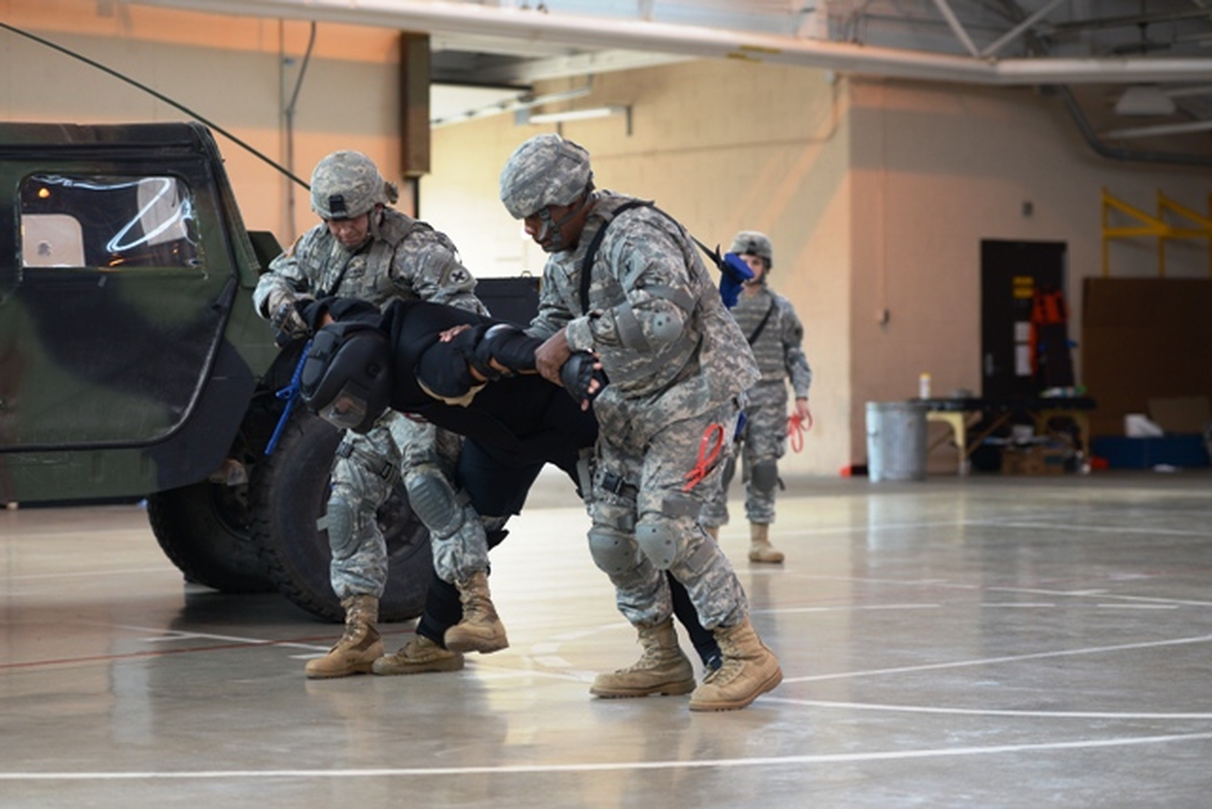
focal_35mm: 86
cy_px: 404
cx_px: 606
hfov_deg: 23.6
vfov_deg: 15.9
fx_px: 2896
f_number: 2.8
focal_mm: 86
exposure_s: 1/800
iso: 1000
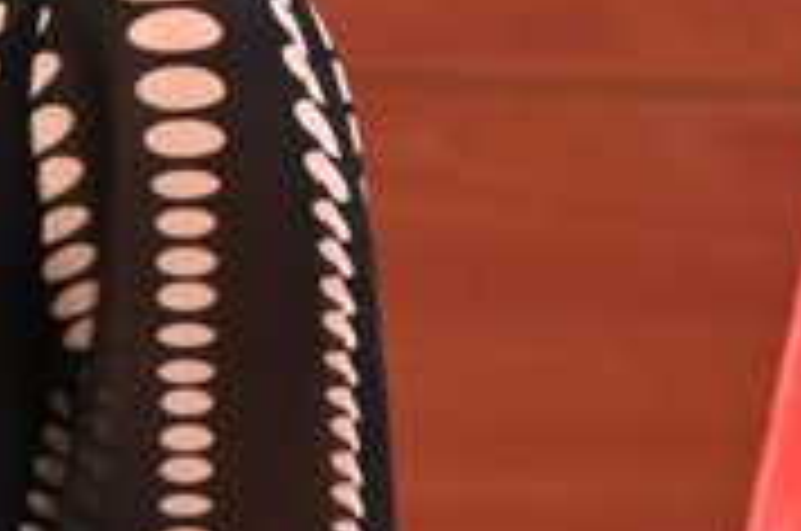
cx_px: 459
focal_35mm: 1352
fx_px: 30028
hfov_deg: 1.5
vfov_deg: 1.0
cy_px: 153
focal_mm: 200
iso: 3200
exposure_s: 1/100
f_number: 3.2
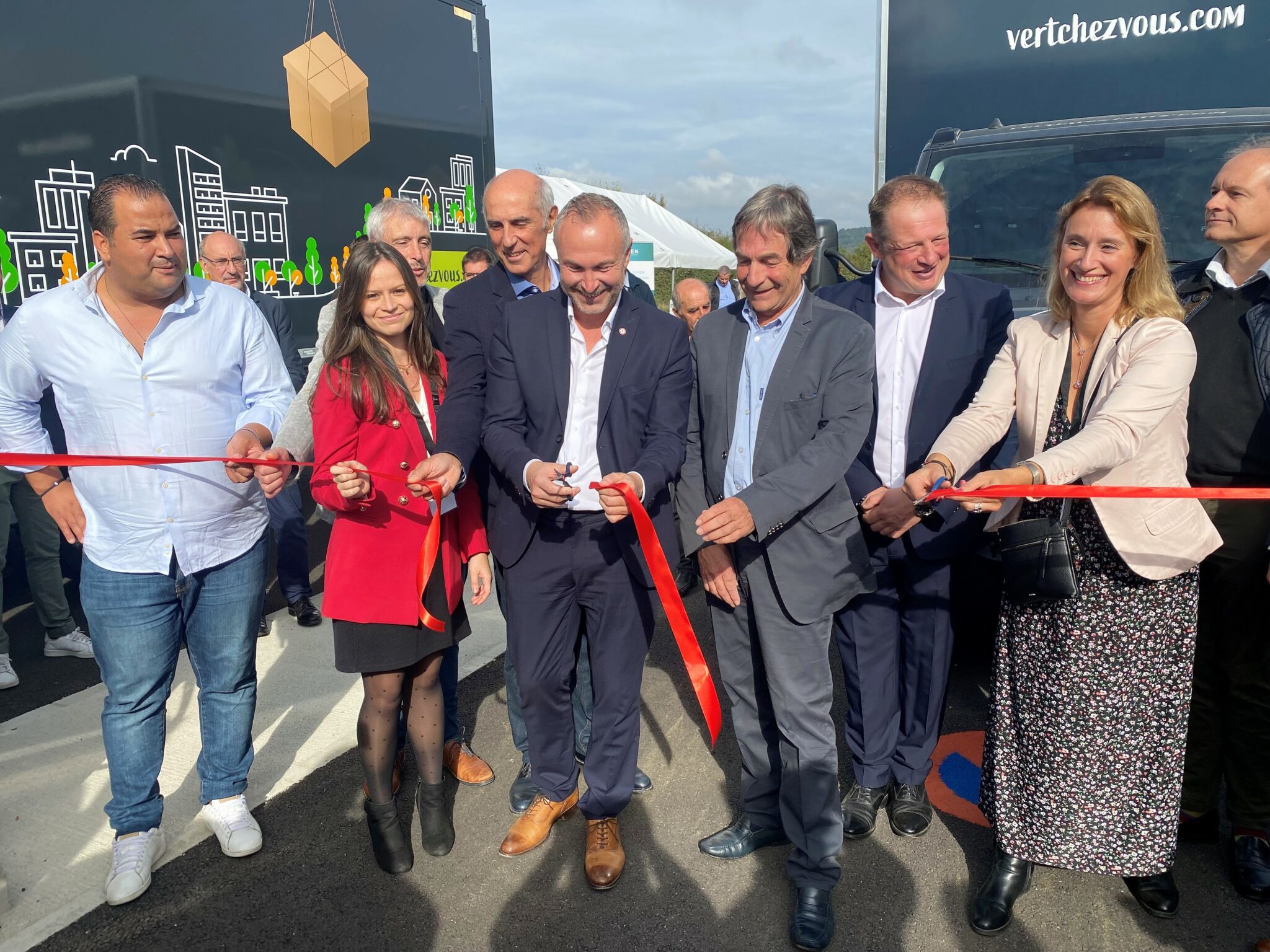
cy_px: 476
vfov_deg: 53.1
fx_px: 954
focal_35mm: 26
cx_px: 635
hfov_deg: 67.3
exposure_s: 1/2358
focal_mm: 4.25
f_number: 1.8
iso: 32
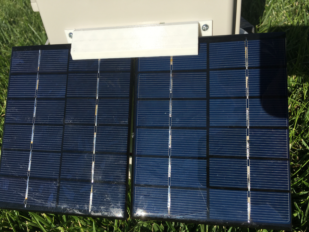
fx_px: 259
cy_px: 116
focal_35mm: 29
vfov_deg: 48.2
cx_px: 154
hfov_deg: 61.7
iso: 25
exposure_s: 1/2024
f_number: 2.2
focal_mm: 4.15
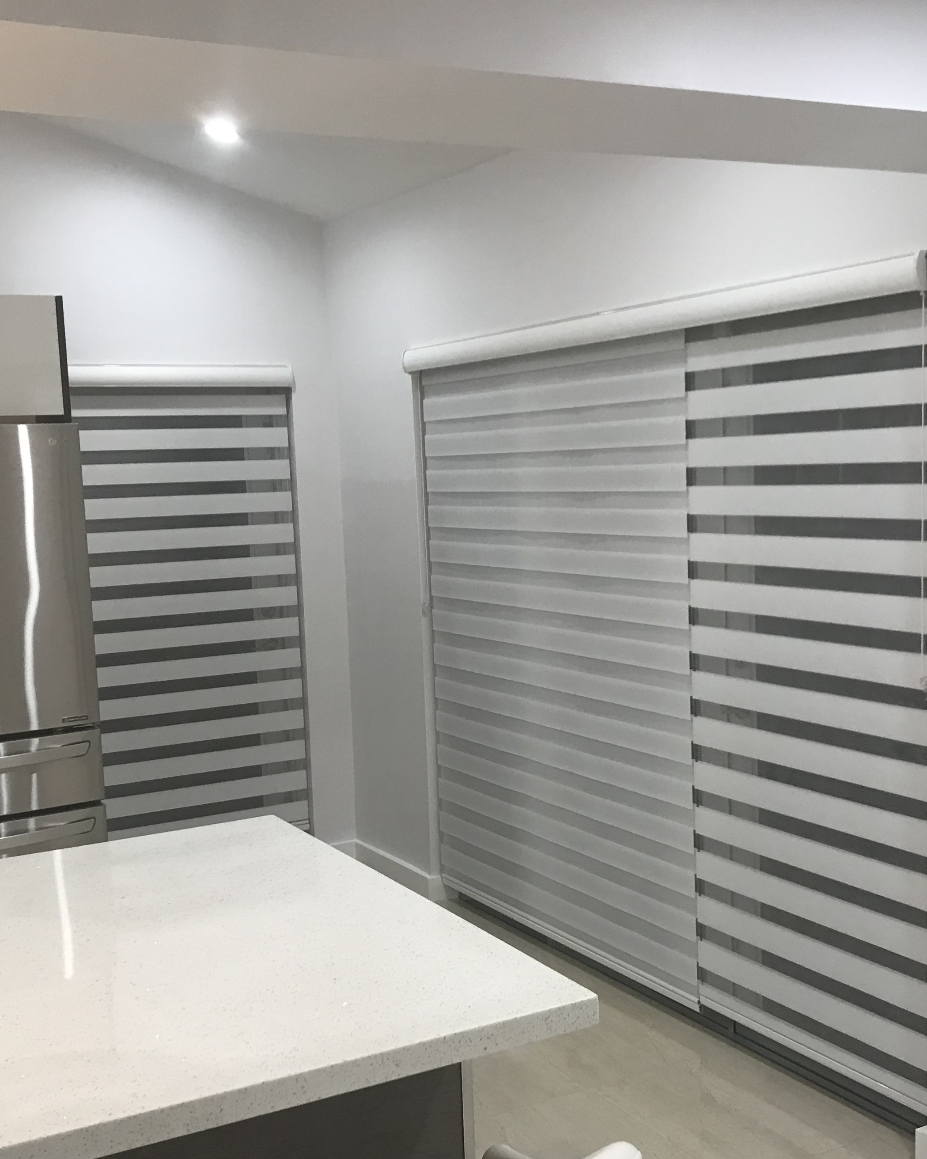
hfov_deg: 35.6
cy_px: 655
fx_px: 1440
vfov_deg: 43.7
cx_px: 515
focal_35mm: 42
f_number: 1.8
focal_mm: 3.99
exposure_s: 1/30
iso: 32
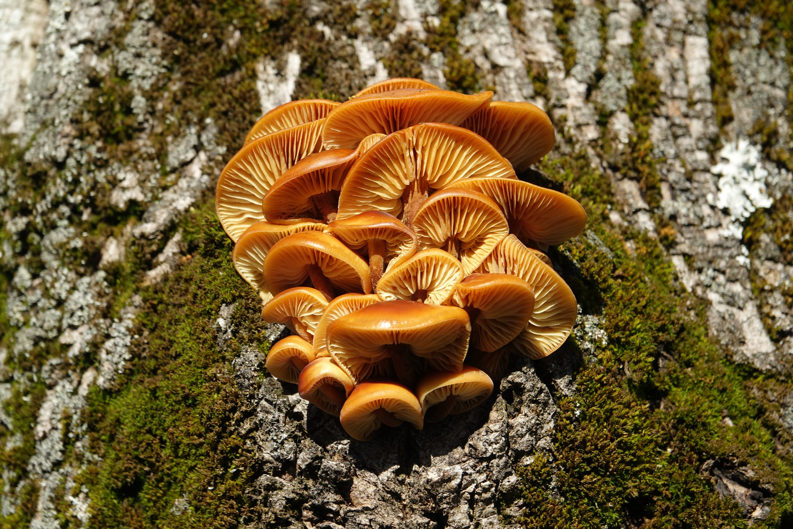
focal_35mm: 500
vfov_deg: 2.7
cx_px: 396
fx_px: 11013
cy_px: 264
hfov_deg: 4.1
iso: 100
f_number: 4
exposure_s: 1/400
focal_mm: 183.43
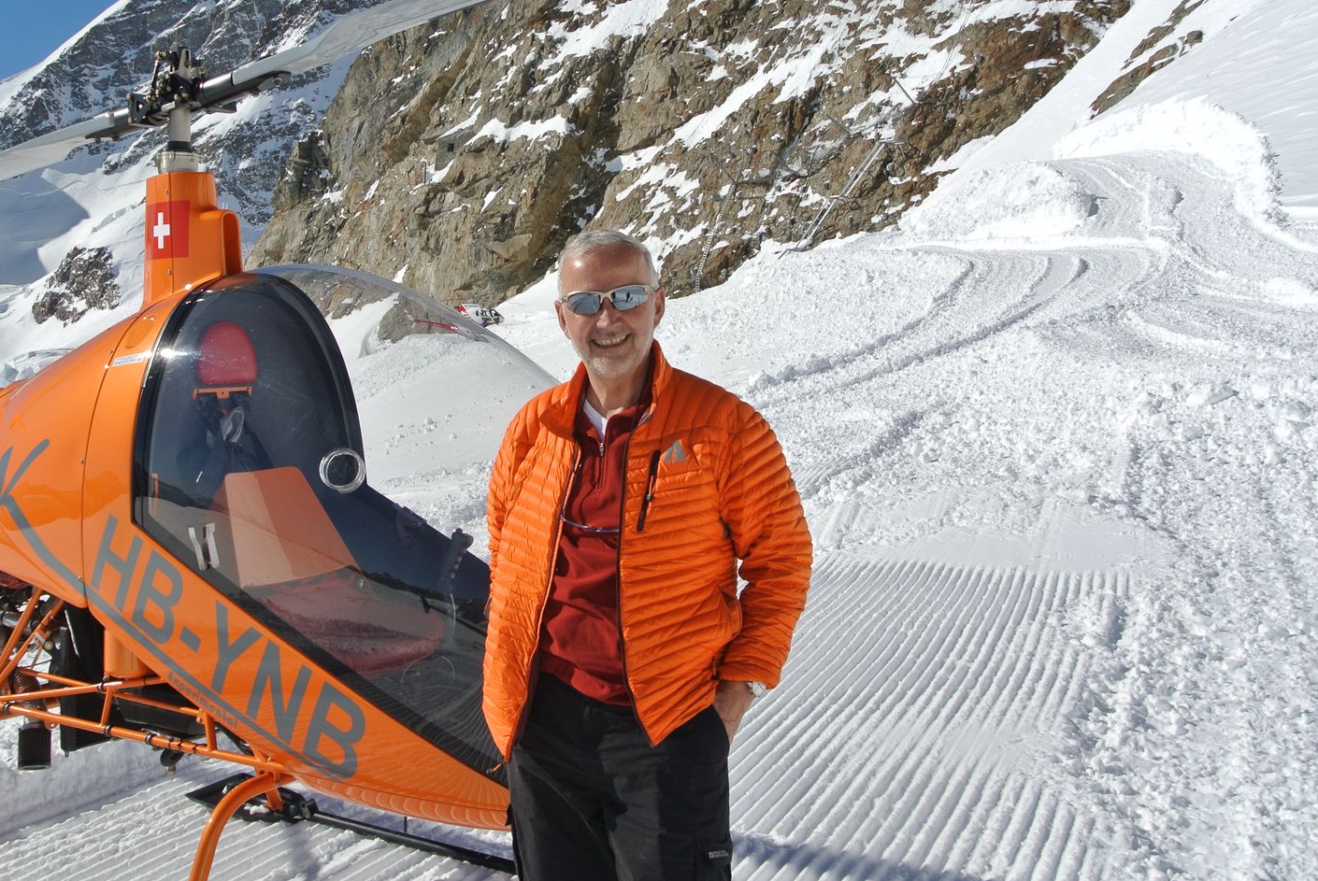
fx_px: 1392
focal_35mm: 38
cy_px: 407
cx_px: 537
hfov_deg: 50.4
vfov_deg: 35.1
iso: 100
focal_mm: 11.8
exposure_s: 1/800
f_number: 7.1
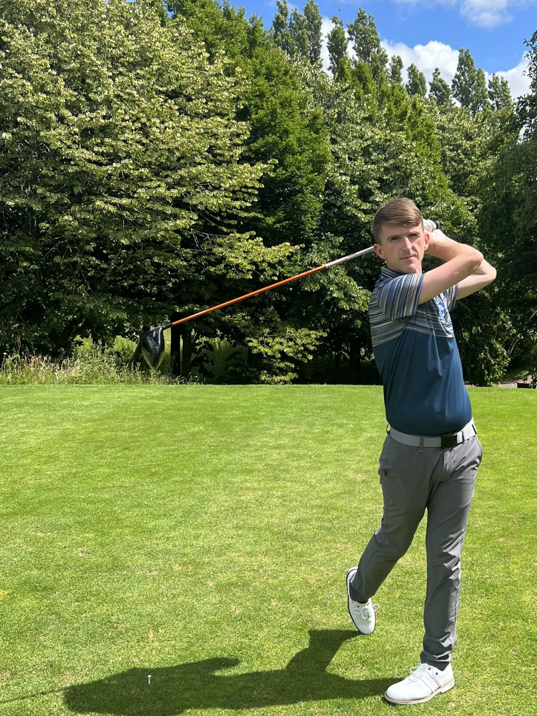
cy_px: 389
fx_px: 827
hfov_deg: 35.7
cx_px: 340
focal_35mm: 40
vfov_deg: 46.7
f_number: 1.5
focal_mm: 5.7
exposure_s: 1/2762
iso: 50
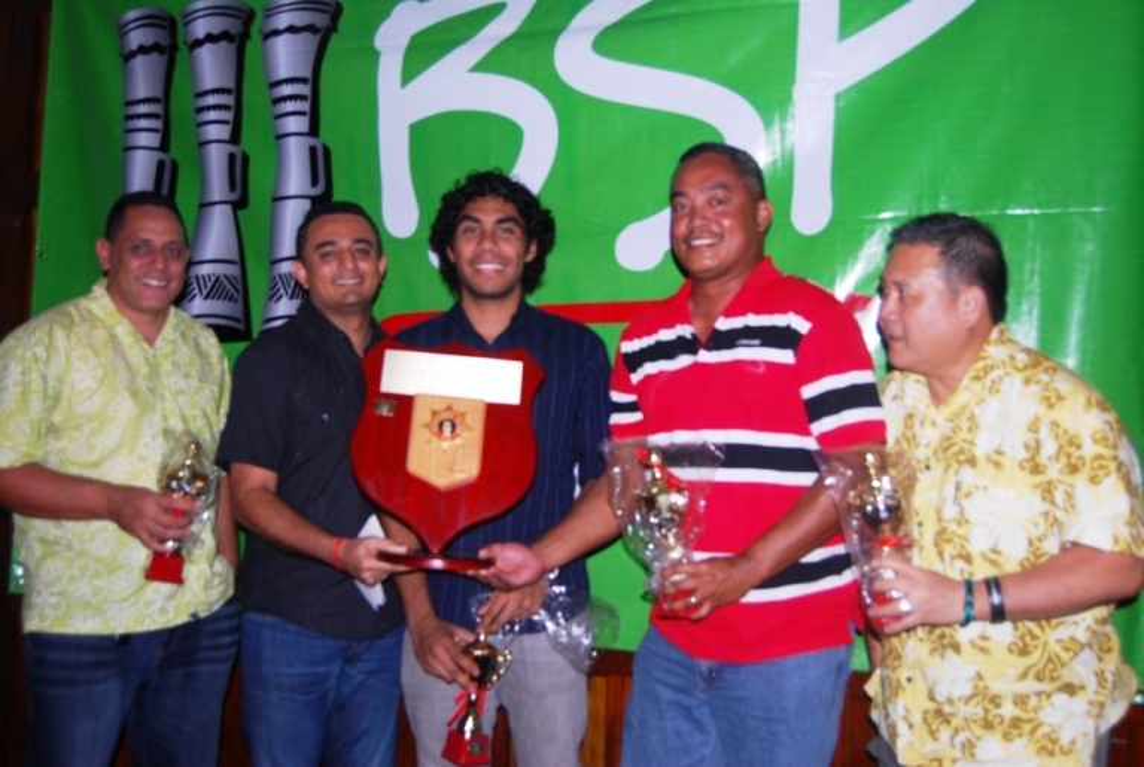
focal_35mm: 34
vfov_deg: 38.5
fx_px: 1098
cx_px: 572
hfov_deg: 55.0
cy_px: 384
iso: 200
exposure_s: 1/60
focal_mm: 23
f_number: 3.8
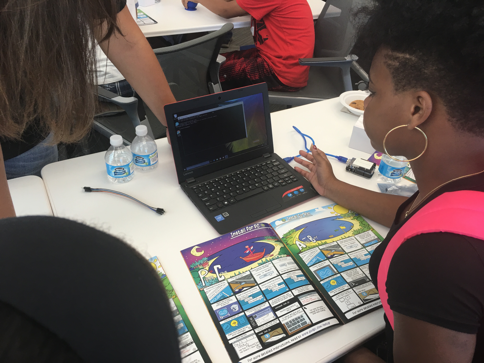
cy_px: 182
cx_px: 242
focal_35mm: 29
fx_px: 405
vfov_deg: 48.2
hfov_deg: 61.7
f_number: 2.2
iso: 25
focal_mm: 4.15
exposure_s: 1/40
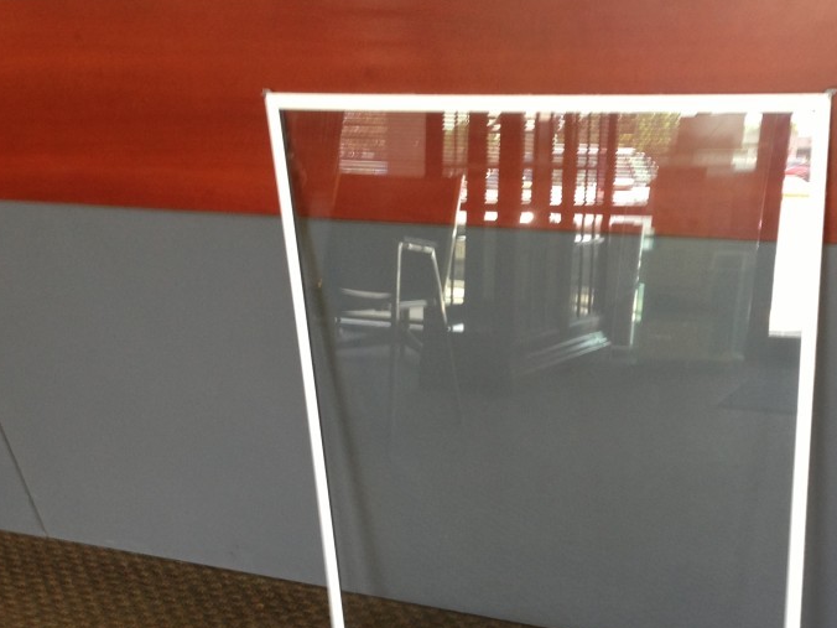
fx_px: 1209
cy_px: 446
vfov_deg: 28.8
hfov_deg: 38.0
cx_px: 520
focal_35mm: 50
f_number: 2.4
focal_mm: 4.13
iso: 100
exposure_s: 1/20
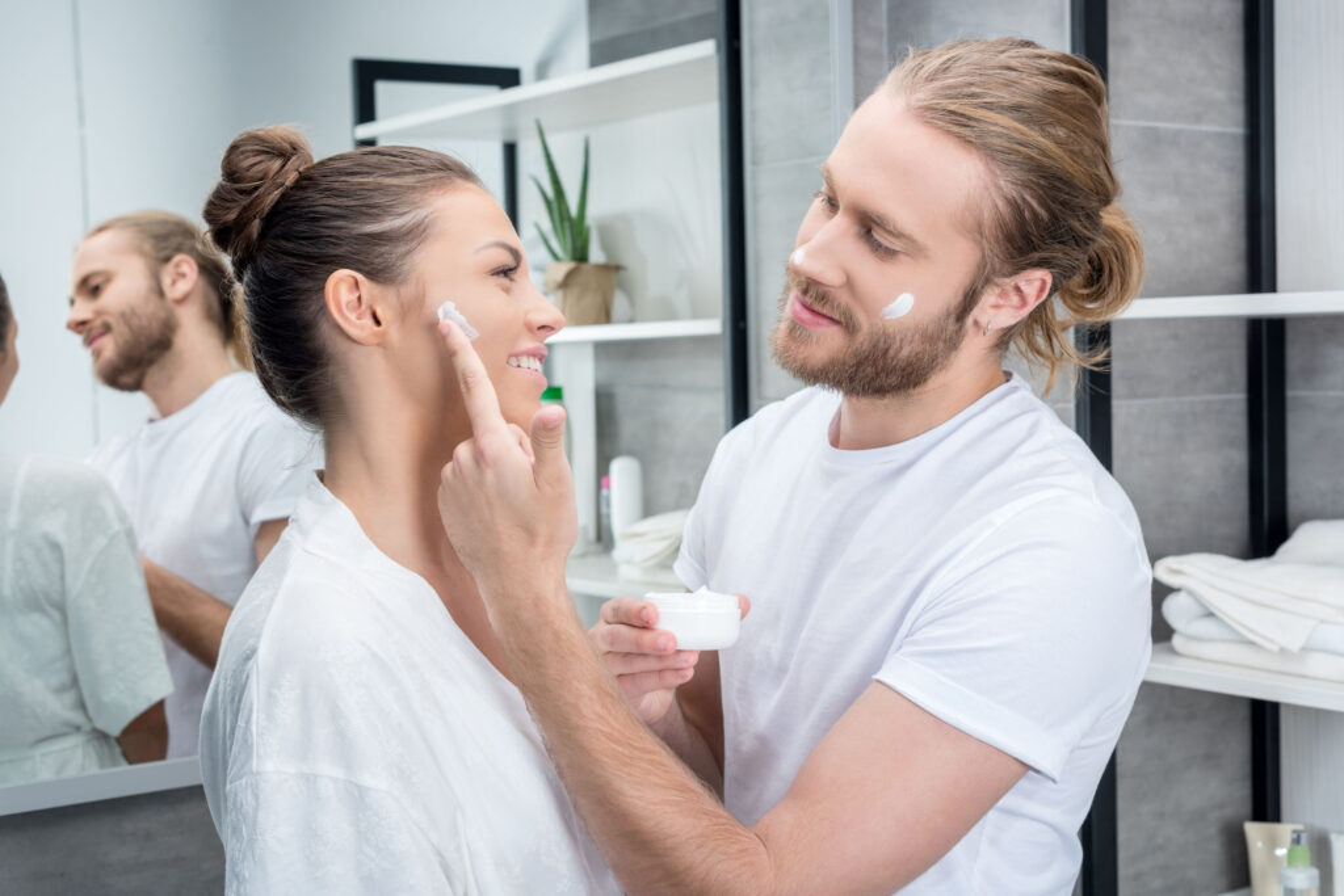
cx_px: 672
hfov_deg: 39.6
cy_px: 448
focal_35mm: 50
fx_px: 1867
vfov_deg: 27.0
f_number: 7.1
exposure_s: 1/200
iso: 100
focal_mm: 50
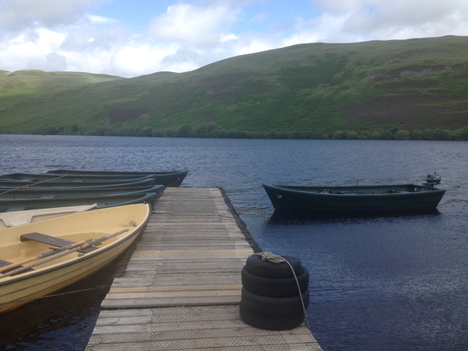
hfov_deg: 52.6
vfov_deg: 40.7
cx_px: 234
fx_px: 473
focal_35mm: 35
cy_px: 176
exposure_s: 1/1227
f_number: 2.4
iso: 50
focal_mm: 4.28
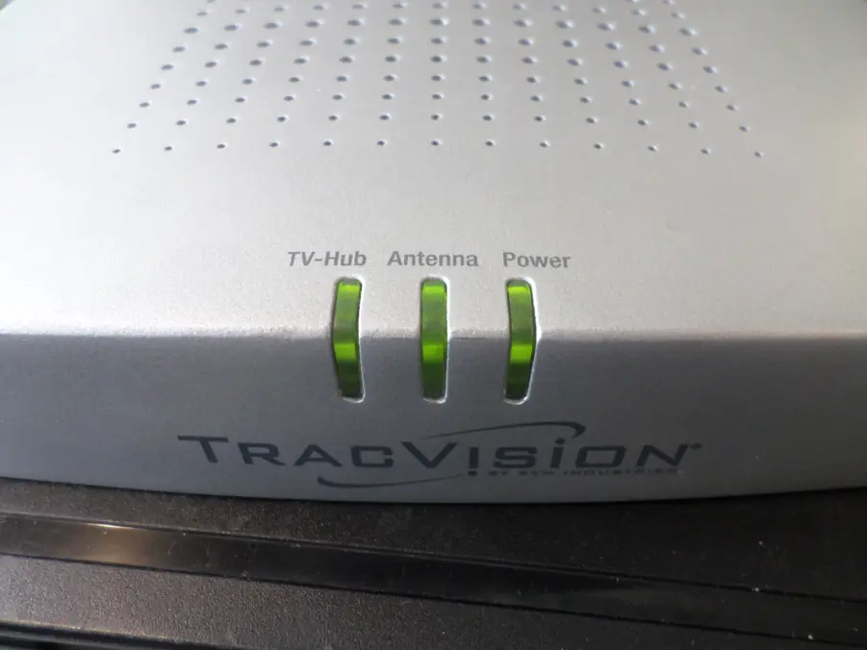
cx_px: 434
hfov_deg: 69.4
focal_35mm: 25
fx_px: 626
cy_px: 325
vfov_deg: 54.9
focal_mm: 4.5
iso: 100
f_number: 2.5
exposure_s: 1/30
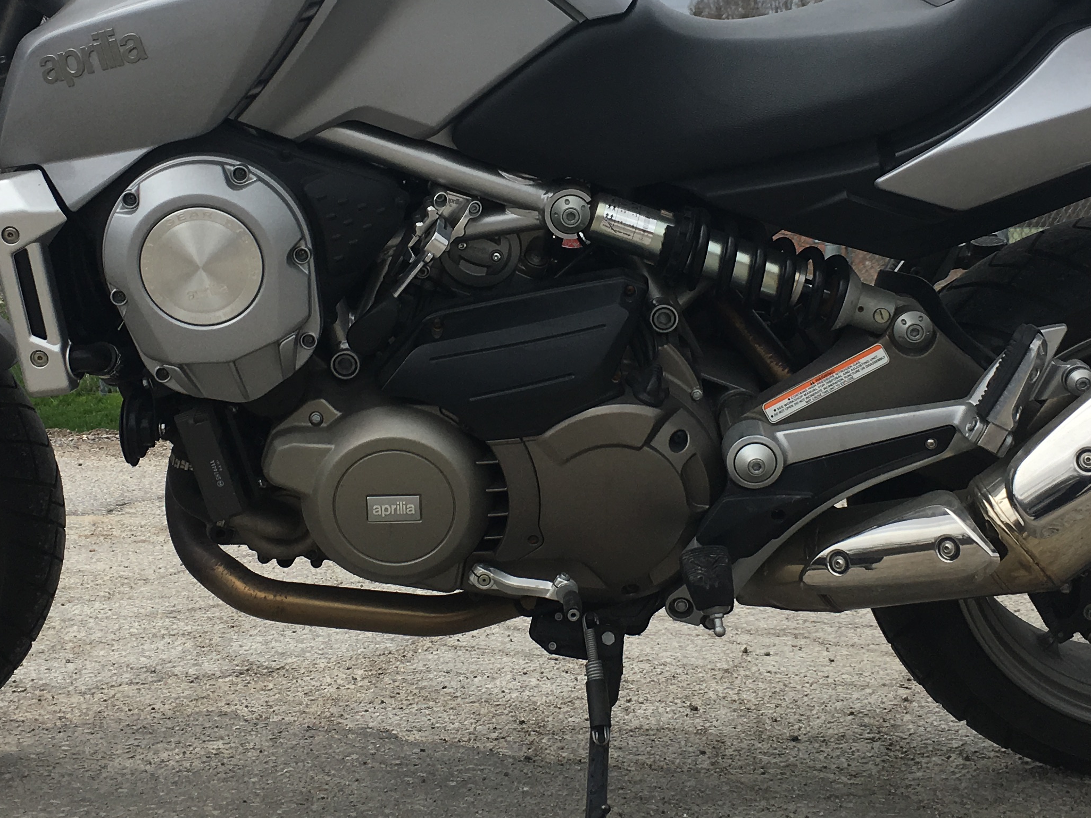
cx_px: 569
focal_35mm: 57
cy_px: 256
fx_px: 1797
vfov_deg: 25.5
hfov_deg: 33.8
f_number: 2.2
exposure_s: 1/874
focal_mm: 4.15
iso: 25
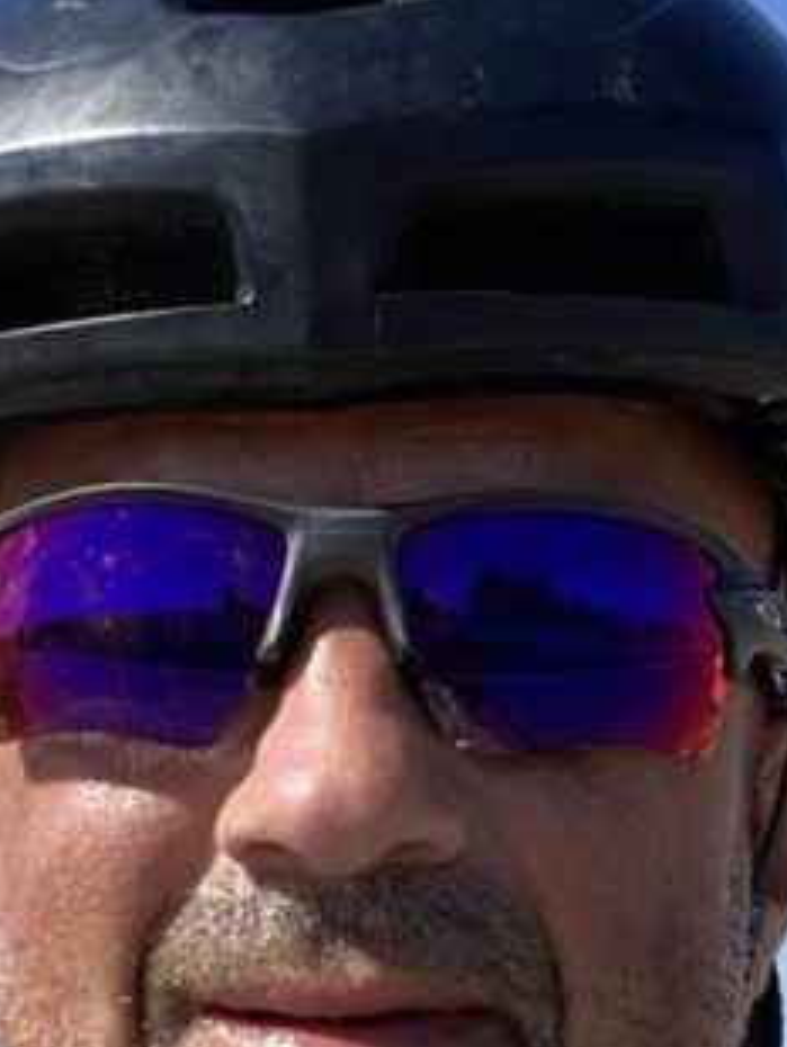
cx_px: 375
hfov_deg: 15.0
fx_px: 2997
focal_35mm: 99
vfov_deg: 19.2
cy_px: 1074
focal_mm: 2.71
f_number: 2.2
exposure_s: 1/505
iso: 25
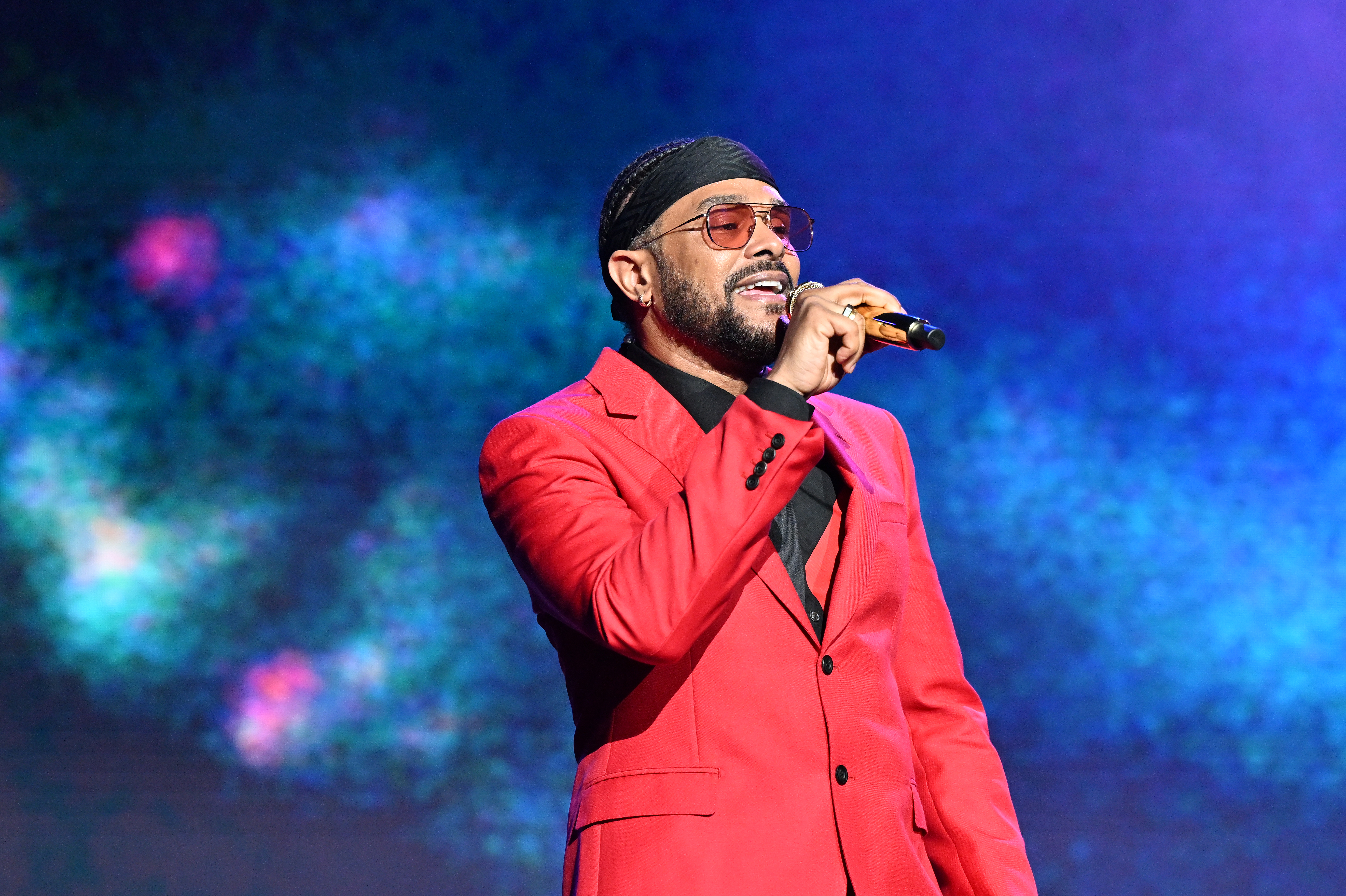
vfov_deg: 6.7
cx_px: 672
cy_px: 450
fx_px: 7700
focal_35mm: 206
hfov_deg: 10.0
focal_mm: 135
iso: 3200
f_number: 3.2
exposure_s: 1/500
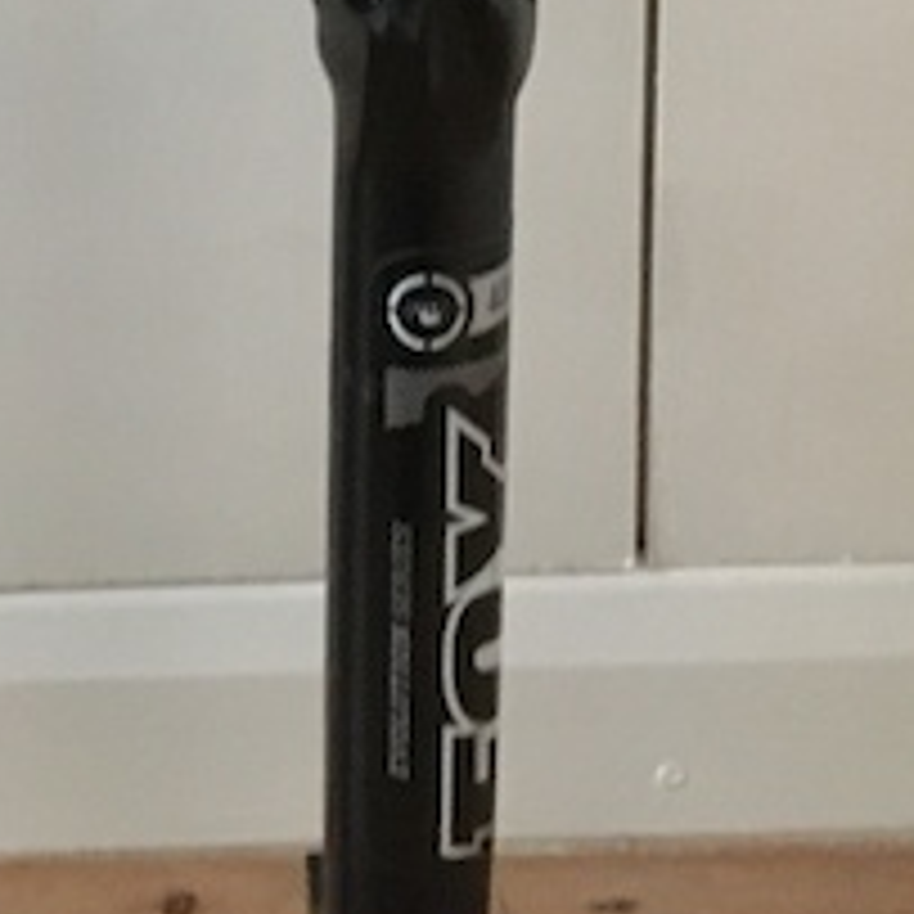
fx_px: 3017
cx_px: 198
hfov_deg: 17.1
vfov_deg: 16.5
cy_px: -171
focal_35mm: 101
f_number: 2.2
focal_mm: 4.15
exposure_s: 1/17
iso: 500
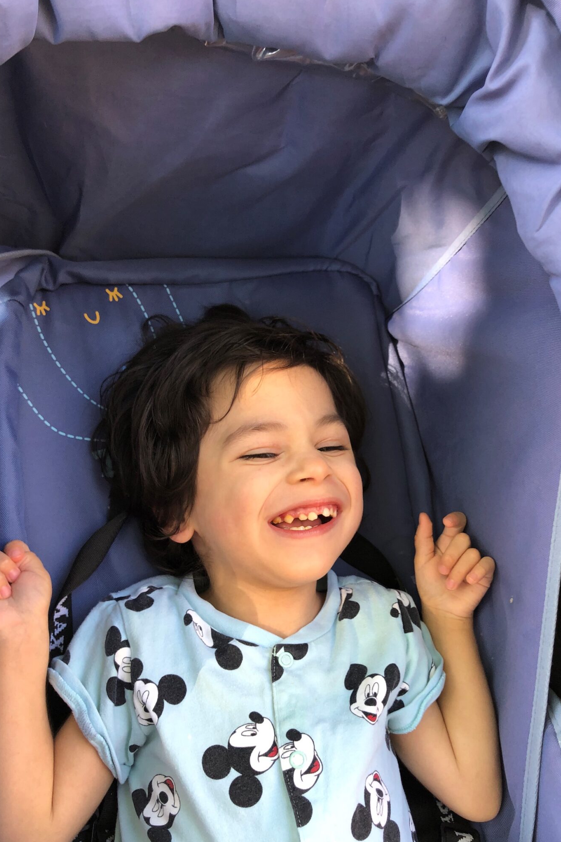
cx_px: 316
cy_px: 431
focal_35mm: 30
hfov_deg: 43.5
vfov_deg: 61.9
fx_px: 701
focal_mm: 3.99
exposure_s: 1/120
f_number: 1.8
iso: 50
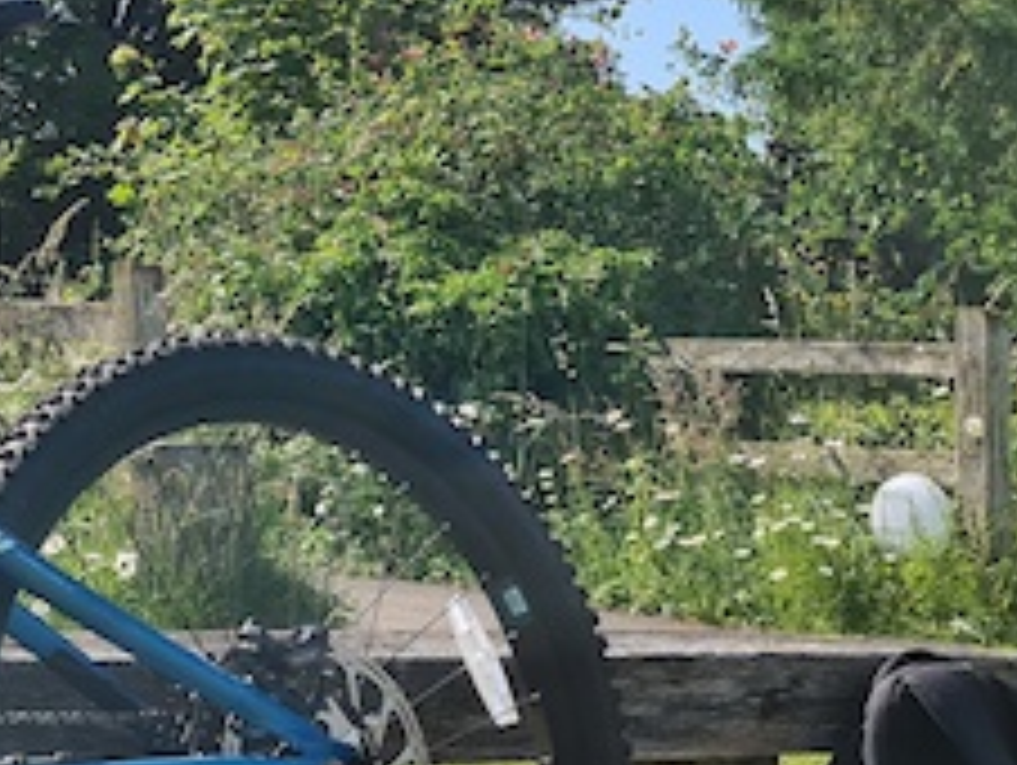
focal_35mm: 92
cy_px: 230
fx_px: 2706
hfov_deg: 18.1
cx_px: -666
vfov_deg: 16.0
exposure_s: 1/2020
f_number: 1.8
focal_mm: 5.4
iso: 50
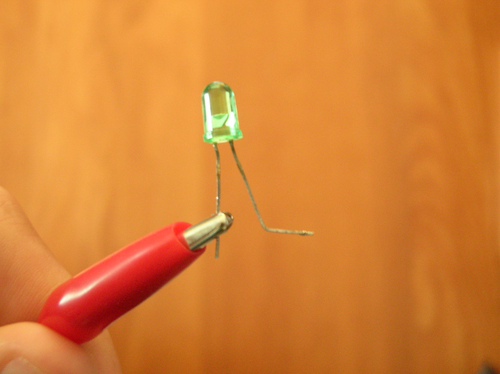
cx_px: 250
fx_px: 837
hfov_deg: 33.3
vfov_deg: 25.2
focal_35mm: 58
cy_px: 187
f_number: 3.1
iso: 238
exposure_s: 1/3.1
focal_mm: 9.6
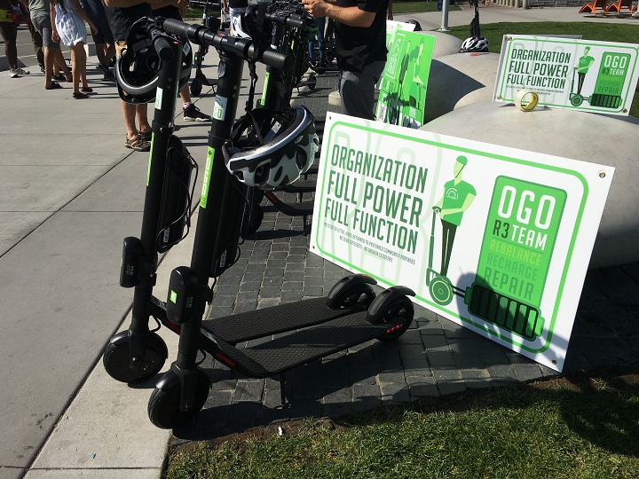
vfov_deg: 48.2
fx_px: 535
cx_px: 320
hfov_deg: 61.7
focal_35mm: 29
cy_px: 240
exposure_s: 1/3846
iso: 25
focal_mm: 4.15
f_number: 2.2
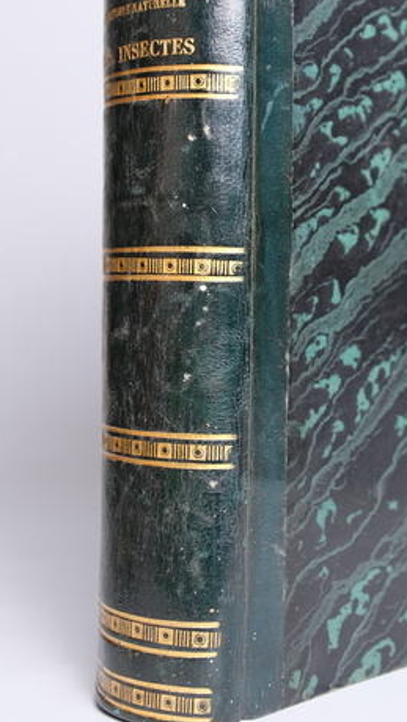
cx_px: 331
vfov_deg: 32.9
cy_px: 207
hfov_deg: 18.9
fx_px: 1208
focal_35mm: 63
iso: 800
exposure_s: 1/100
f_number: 4
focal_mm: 23.4
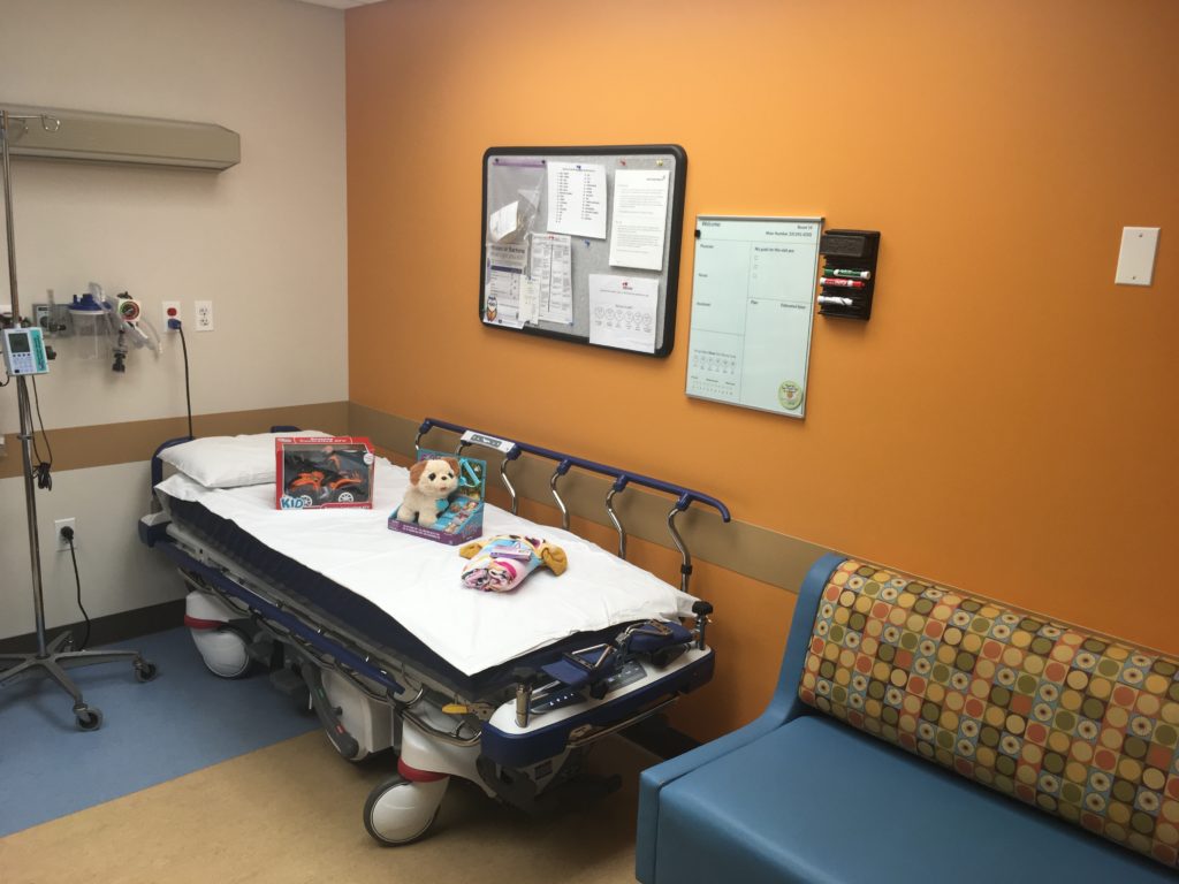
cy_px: 442
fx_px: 988
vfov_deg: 48.2
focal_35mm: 29
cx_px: 590
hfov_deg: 61.7
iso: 40
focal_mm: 4.15
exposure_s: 1/120
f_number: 2.2
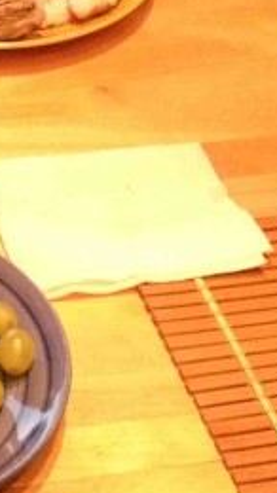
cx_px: -241
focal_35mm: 150
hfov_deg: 7.8
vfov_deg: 14.2
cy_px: 36
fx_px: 1961
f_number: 2.4
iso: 250
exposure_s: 1/20
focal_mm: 4.28
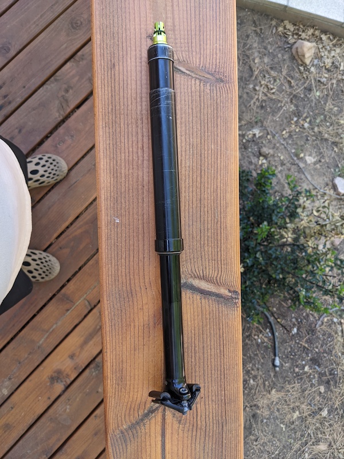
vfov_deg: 65.3
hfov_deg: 51.4
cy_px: 230
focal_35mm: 27
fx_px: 358
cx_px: 172
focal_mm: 4.38
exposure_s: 1/143
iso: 52
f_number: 1.73
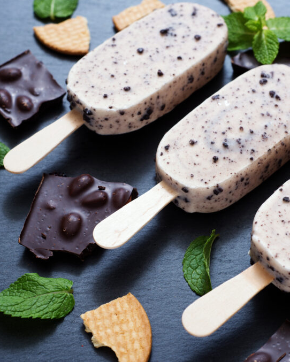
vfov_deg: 26.8
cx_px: 208
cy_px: 180
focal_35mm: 71
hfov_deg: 21.4
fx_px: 761
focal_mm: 50
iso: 125
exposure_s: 1/125
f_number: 6.3
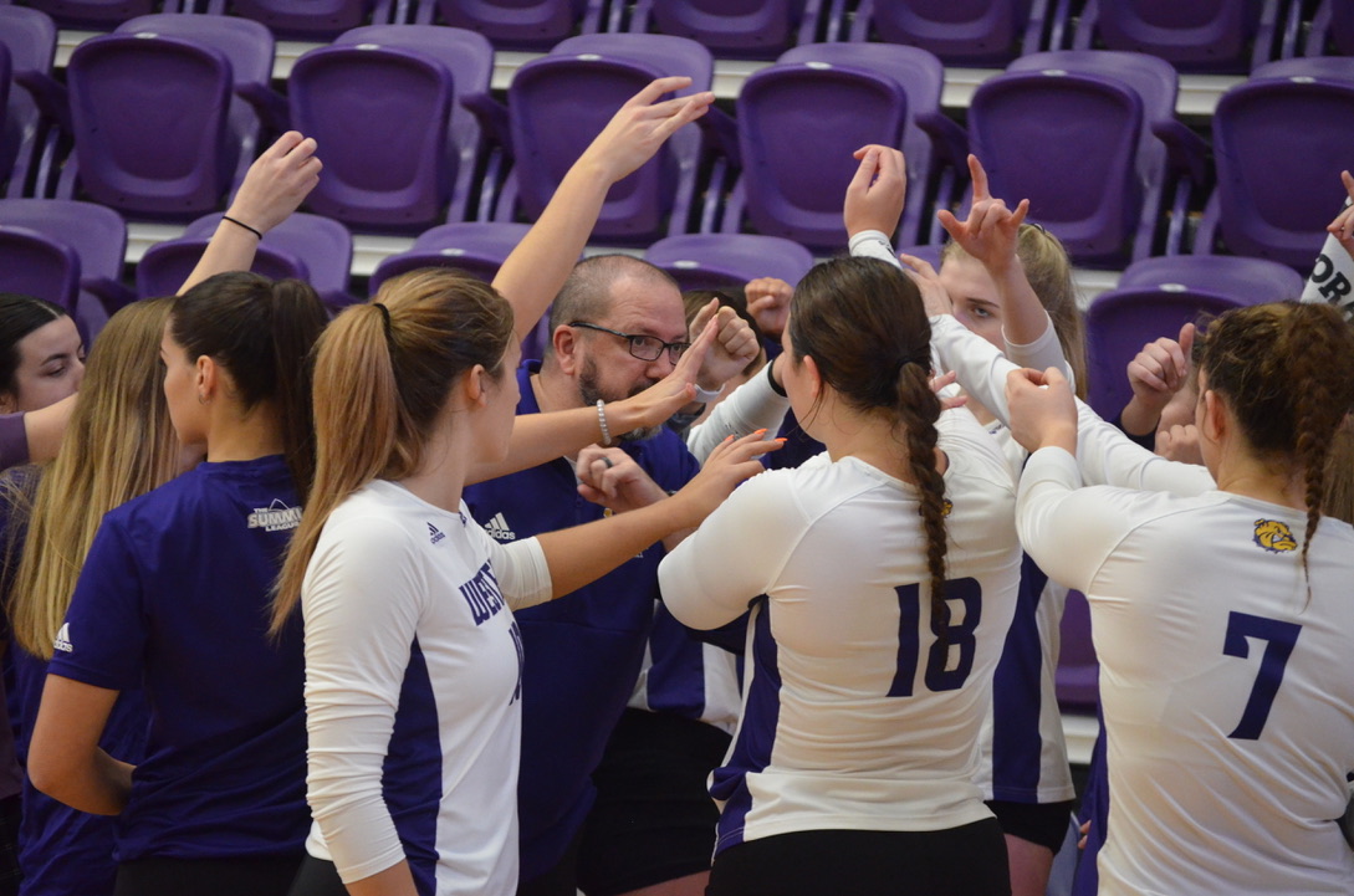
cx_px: 677
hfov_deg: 10.2
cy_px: 448
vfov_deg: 6.8
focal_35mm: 202
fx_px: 7600
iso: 3200
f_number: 5
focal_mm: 135
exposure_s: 1/320
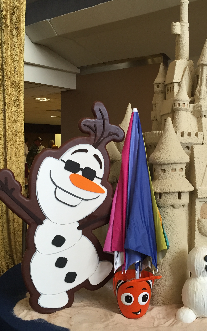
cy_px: 162
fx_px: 379
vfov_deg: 47.2
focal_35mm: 42
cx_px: 146
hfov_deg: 30.2
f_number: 2.2
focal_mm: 4.15
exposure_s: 1/30
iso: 100
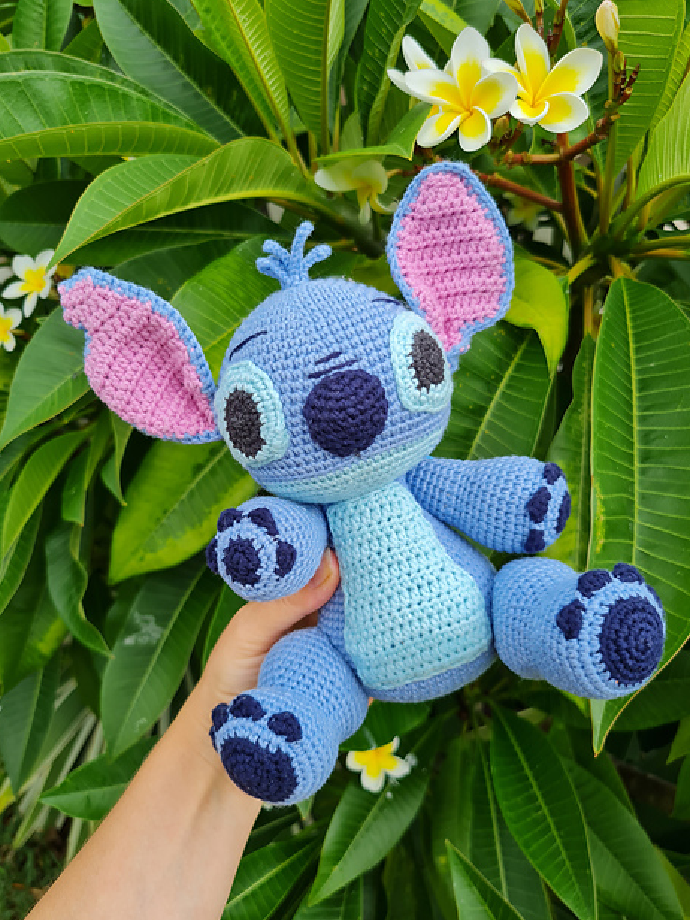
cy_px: 469
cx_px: 355
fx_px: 718
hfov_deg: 51.3
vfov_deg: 65.3
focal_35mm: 27
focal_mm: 5.4
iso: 50
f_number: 1.8
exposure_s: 1/602
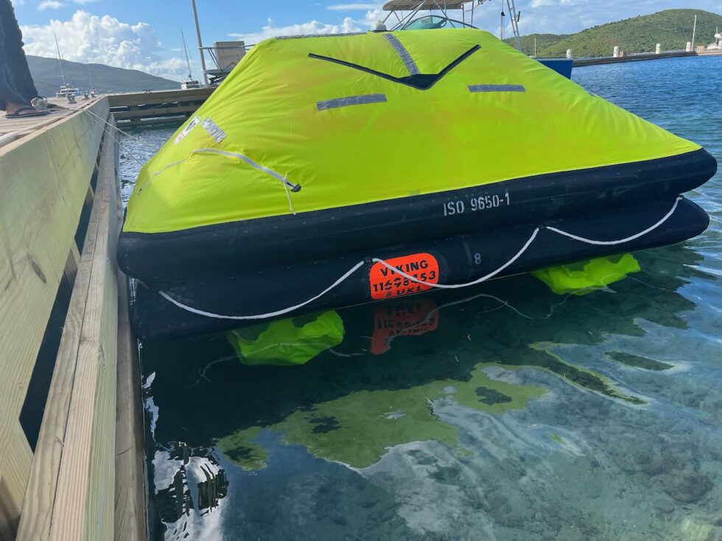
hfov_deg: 67.3
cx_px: 361
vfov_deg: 53.1
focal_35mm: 26
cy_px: 270
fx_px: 542
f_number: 1.5
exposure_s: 1/2165
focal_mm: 5.7
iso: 50
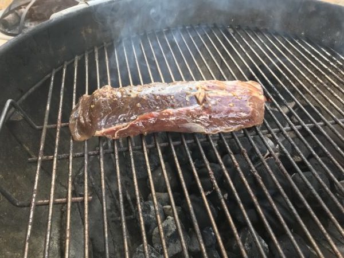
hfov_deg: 63.4
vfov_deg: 49.7
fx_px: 278
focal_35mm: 28
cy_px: 129
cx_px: 172
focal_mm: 3.99
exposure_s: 1/60
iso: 32
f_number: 1.8
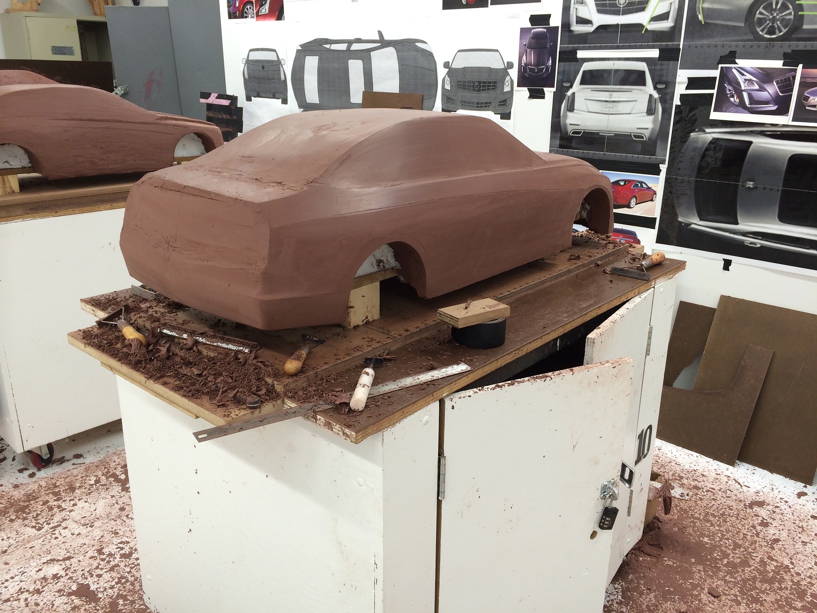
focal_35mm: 30
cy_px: 306
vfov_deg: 46.8
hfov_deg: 60.0
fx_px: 708
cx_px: 408
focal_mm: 4.12
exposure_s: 1/30
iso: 50
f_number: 2.2
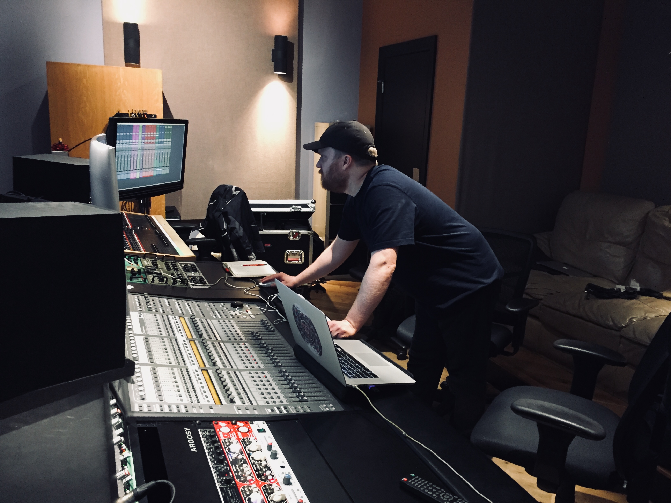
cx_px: 336
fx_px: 562
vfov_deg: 48.2
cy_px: 252
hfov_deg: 61.7
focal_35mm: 29
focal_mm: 4.15
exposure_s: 1/24
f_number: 2.2
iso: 250
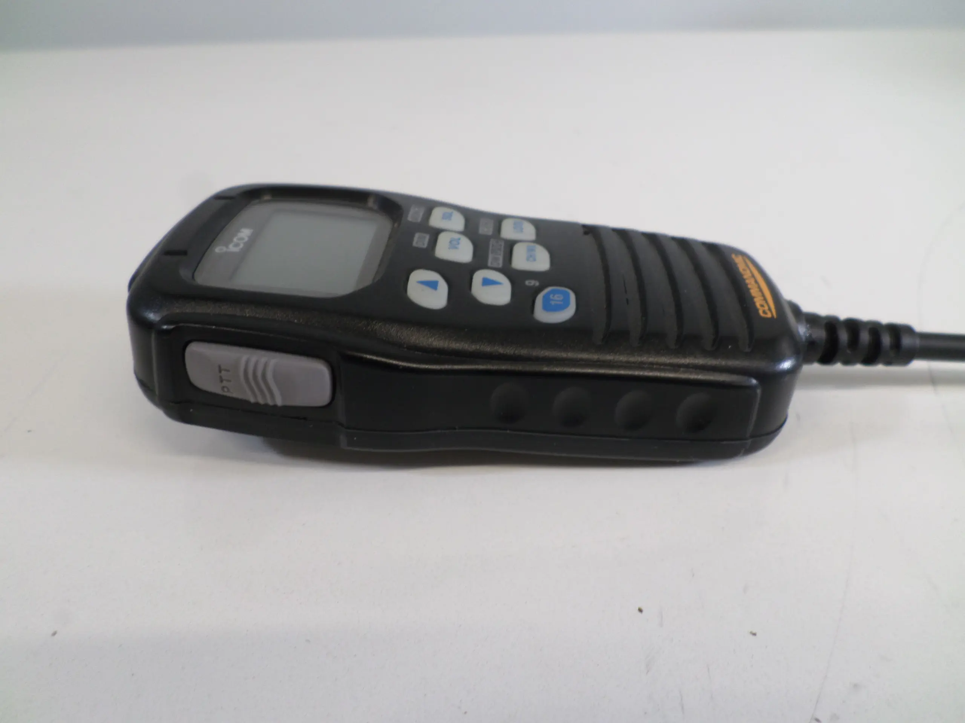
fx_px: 697
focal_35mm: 25
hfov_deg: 69.4
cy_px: 362
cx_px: 482
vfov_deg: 54.9
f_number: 2.5
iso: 100
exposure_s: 1/30
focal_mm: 4.5
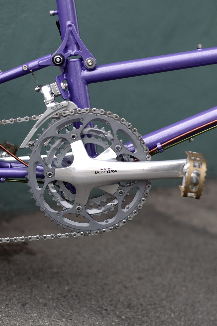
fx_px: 759
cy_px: 163
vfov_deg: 24.2
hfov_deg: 16.3
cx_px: 108
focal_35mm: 84
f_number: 2
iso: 500
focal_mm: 56
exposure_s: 1/400
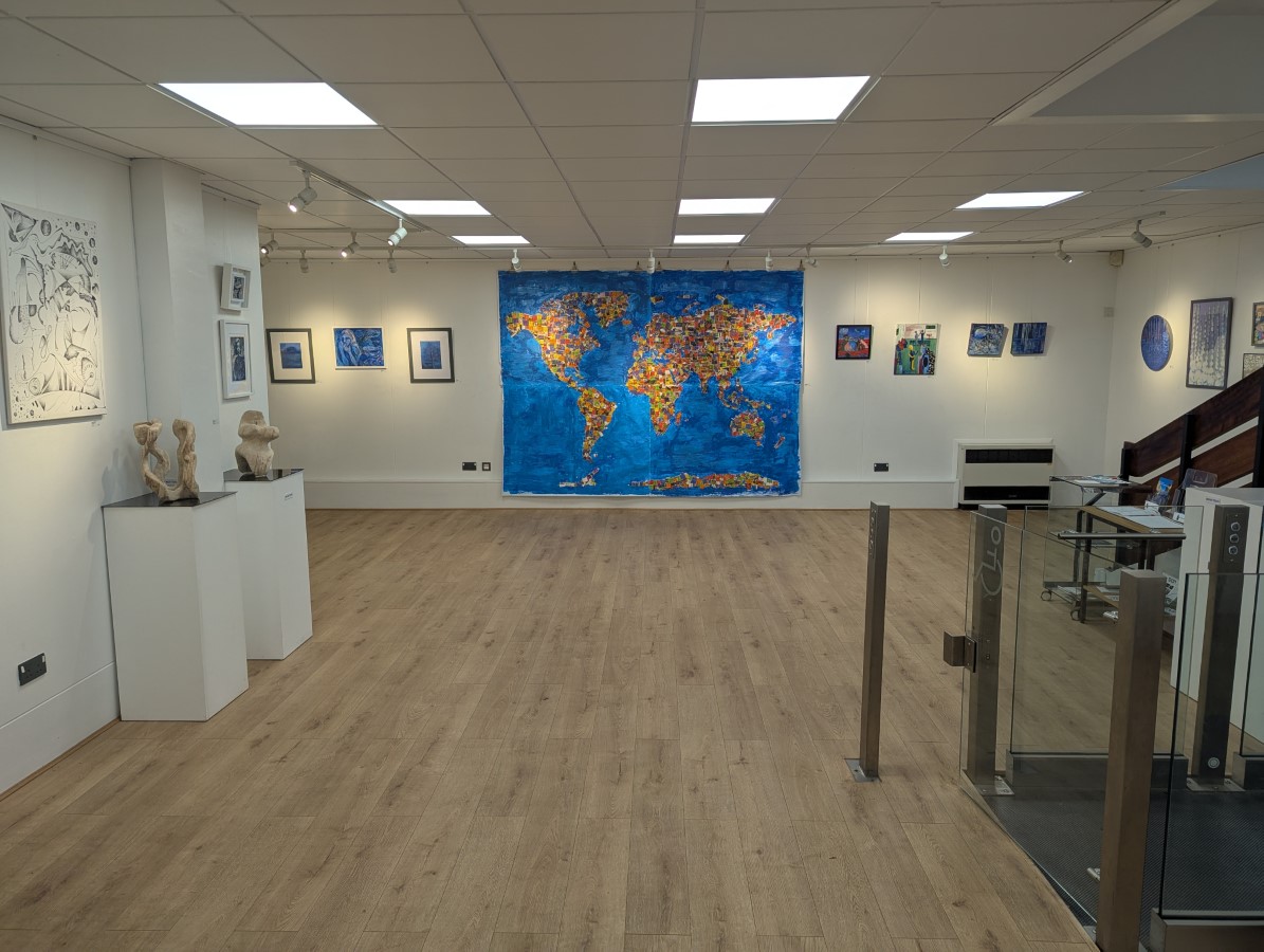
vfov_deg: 56.9
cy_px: 476
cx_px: 632
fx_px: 878
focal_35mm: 24
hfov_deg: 71.5
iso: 45
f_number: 1.85
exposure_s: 1/130
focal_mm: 6.81
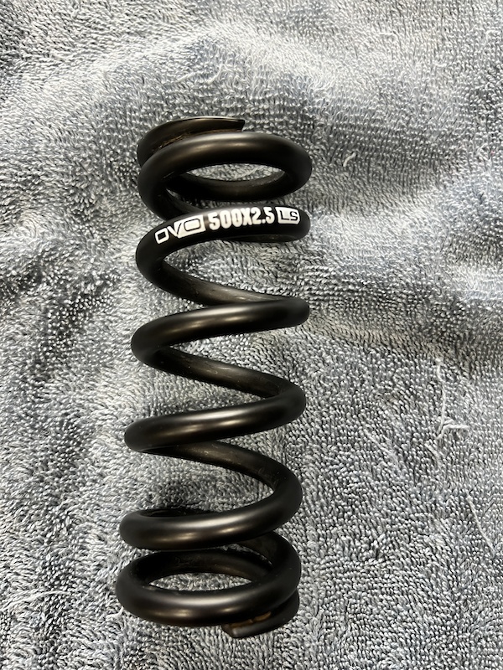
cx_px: 252
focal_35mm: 26
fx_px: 504
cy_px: 335
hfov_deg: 53.1
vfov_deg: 67.3
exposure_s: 1/60
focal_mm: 5.7
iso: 125
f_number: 1.5
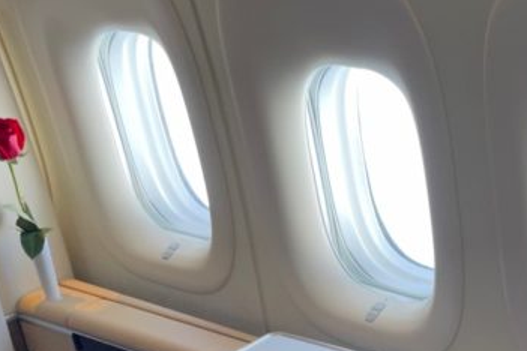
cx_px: 471
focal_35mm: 79
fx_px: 1156
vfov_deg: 16.0
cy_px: 501
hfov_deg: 24.9
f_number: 1.6
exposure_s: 1/56
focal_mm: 5.1
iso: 125
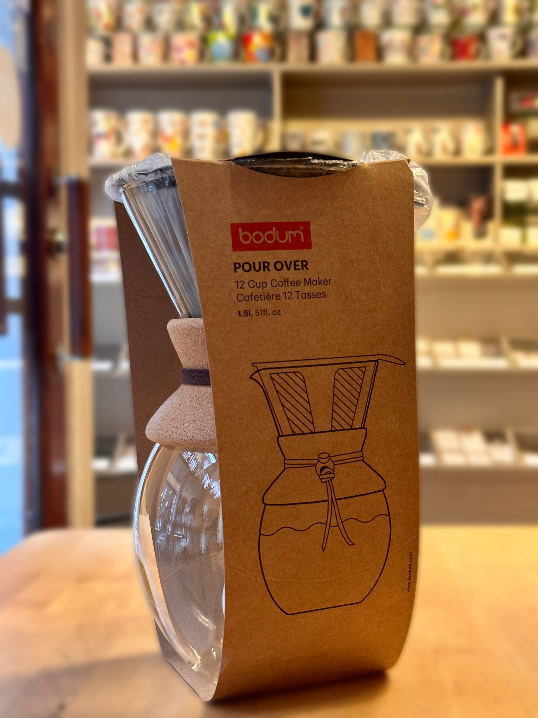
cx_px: 269
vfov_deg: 39.7
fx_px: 995
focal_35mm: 48
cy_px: 359
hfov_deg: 30.3
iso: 100
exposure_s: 1/50
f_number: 1.78
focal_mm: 6.86
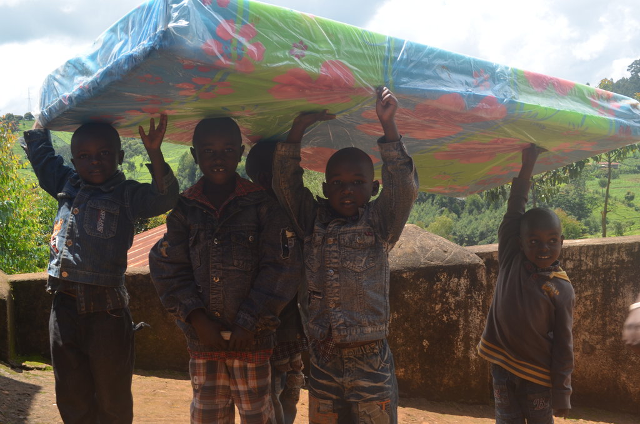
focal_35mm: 48
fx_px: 851
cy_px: 212
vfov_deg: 27.9
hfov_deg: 41.2
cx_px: 320
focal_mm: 32
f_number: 10
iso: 100
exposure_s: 1/80
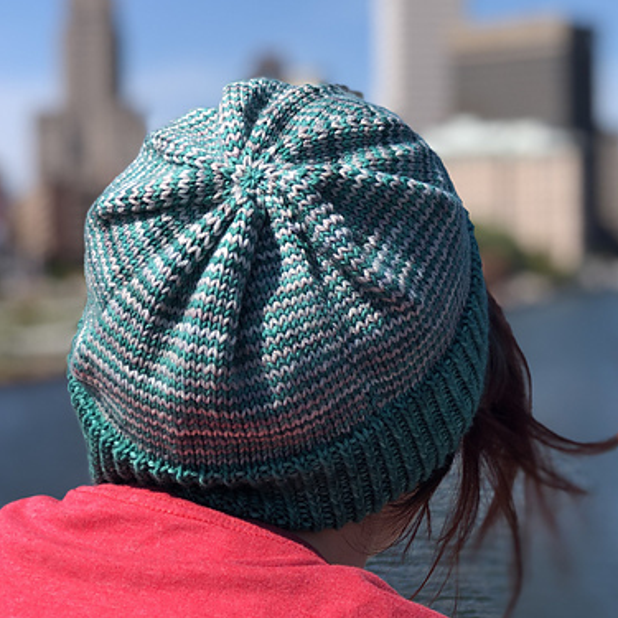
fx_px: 1737
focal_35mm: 86
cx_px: 498
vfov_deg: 20.2
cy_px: 328
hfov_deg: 19.9
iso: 20
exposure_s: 1/615
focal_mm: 6.6
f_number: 2.8
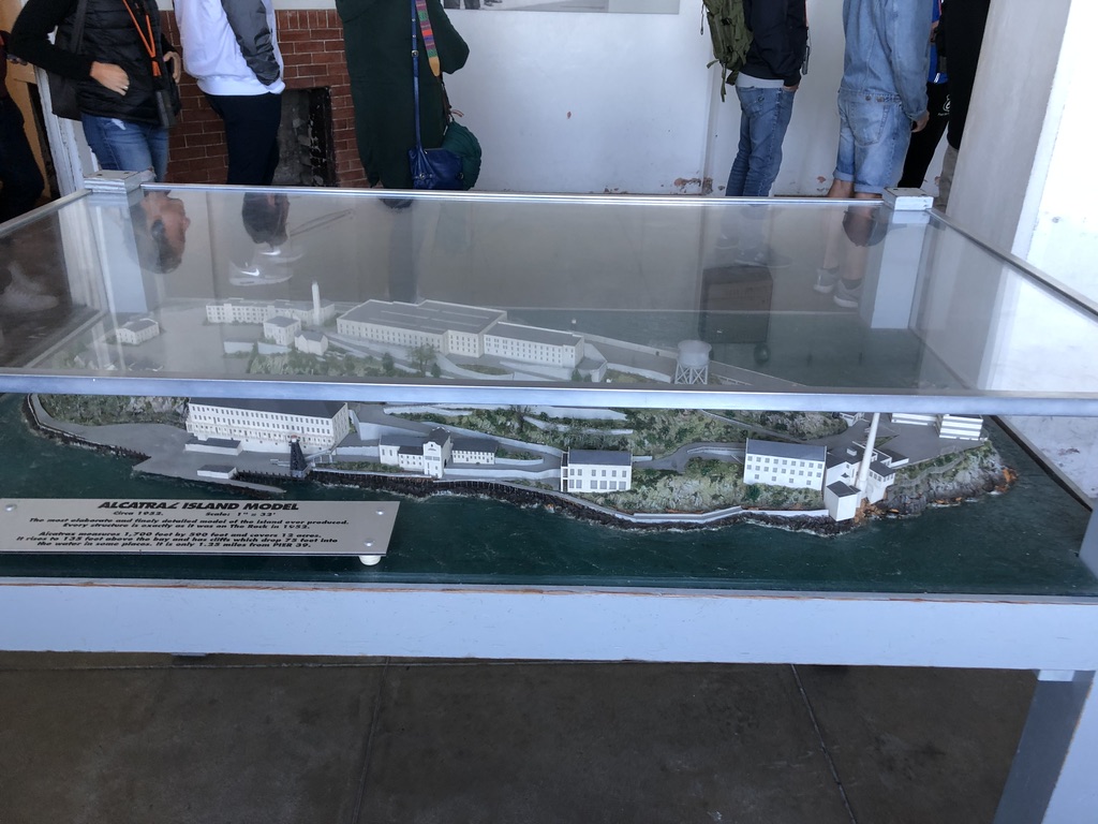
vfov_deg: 49.7
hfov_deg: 63.4
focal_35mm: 28
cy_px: 412
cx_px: 549
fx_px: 888
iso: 40
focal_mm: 4
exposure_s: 1/31
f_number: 1.8
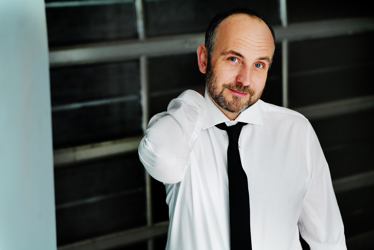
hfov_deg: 25.7
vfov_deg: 17.3
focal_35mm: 79
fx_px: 821
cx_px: 187
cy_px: 125
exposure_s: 1/15
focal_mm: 79
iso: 400
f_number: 3.9
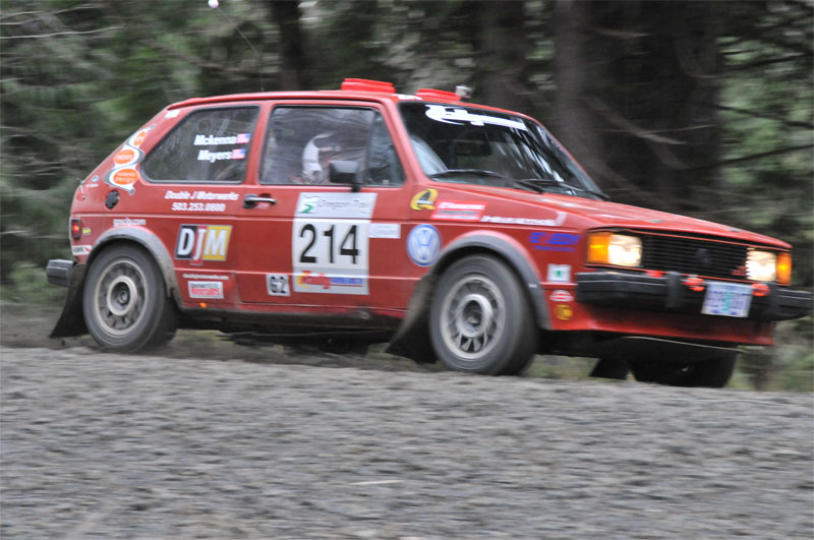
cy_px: 270
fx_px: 3793
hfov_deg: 12.2
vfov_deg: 8.1
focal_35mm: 168
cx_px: 407
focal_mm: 112
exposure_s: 1/125
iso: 1600
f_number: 11
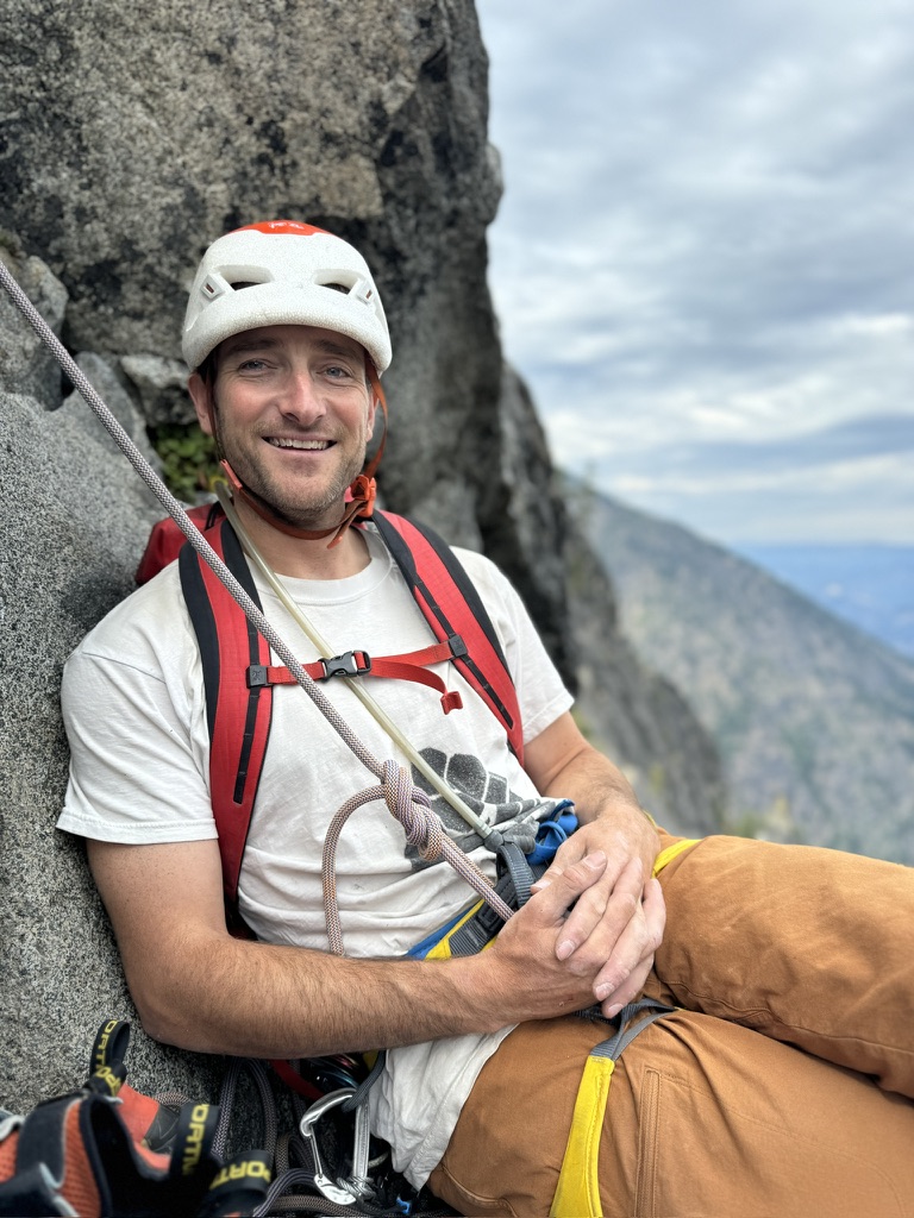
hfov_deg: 56.8
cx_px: 457
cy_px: 609
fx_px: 845
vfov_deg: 71.6
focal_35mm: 24
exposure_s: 1/1637
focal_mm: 6.76
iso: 80
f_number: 1.78
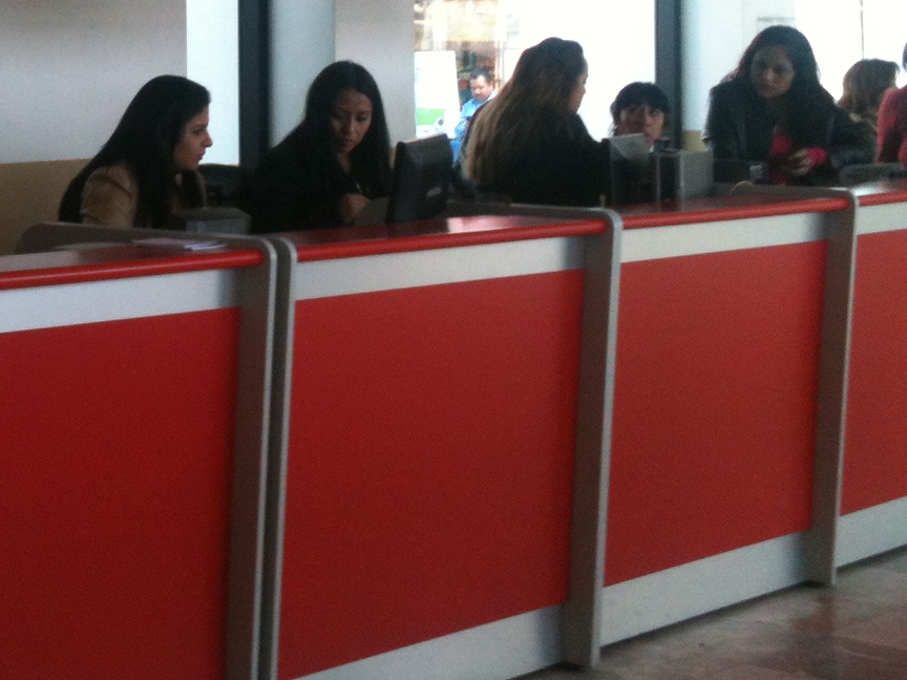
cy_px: 64
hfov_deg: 23.0
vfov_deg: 17.5
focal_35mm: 83
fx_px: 2175
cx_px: 110
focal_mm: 3.85
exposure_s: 1/40
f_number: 2.8
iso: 64
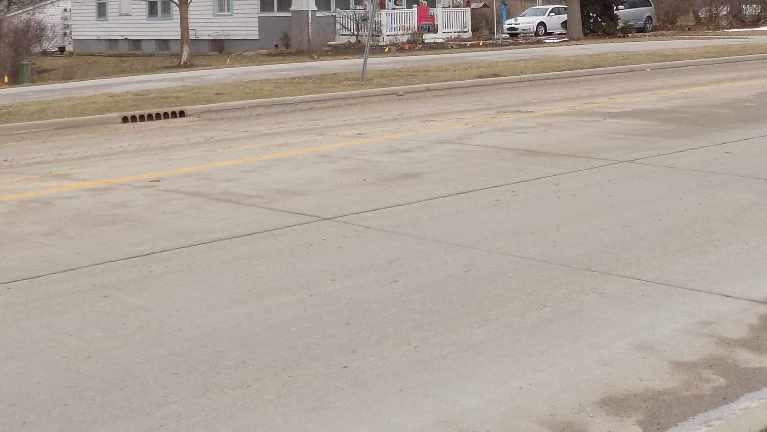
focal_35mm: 58
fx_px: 1180
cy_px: 1
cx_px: 398
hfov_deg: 36.0
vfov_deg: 20.1
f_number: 3.3
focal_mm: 5.3
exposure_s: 1/250
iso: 80
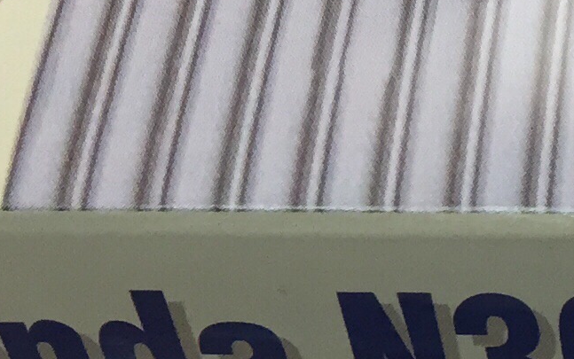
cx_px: 1198
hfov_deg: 11.9
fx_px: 2426
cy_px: 480
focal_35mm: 155
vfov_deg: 8.3
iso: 32
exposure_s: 1/33
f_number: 2.2
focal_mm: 4.15
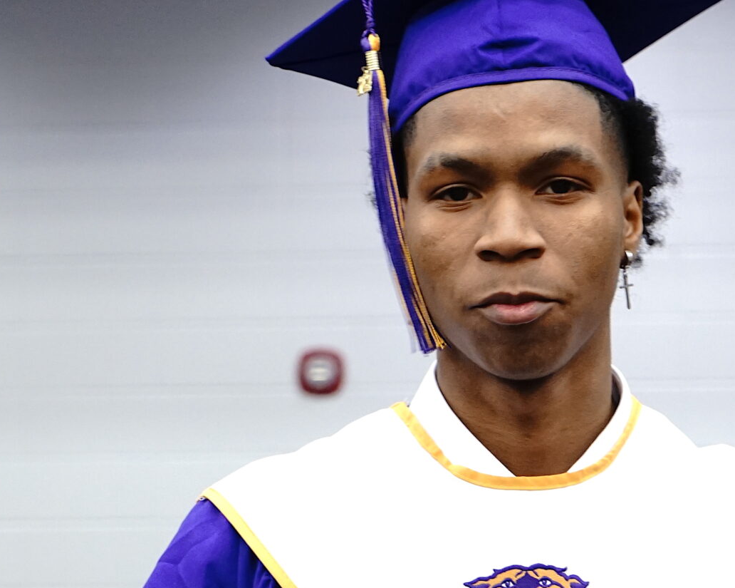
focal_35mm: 163
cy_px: 534
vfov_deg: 9.4
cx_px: 434
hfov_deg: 11.8
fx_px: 3545
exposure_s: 1/80
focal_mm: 70
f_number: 5.6
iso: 2000
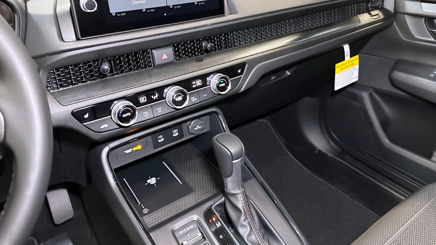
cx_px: 212
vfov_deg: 42.4
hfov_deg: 69.8
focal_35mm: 27
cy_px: 84
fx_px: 312
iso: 1000
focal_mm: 6.86
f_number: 1.78
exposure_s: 1/40
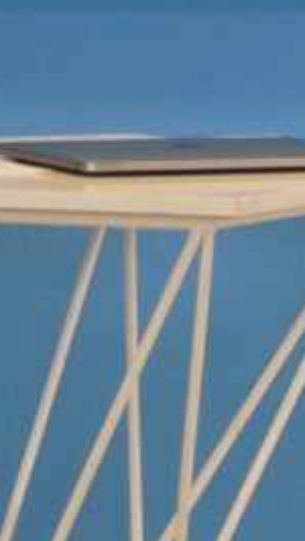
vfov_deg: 5.2
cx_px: 730
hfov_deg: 2.9
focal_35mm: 416
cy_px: -144
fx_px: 5970
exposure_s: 1/200
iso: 1250
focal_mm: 66
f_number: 5
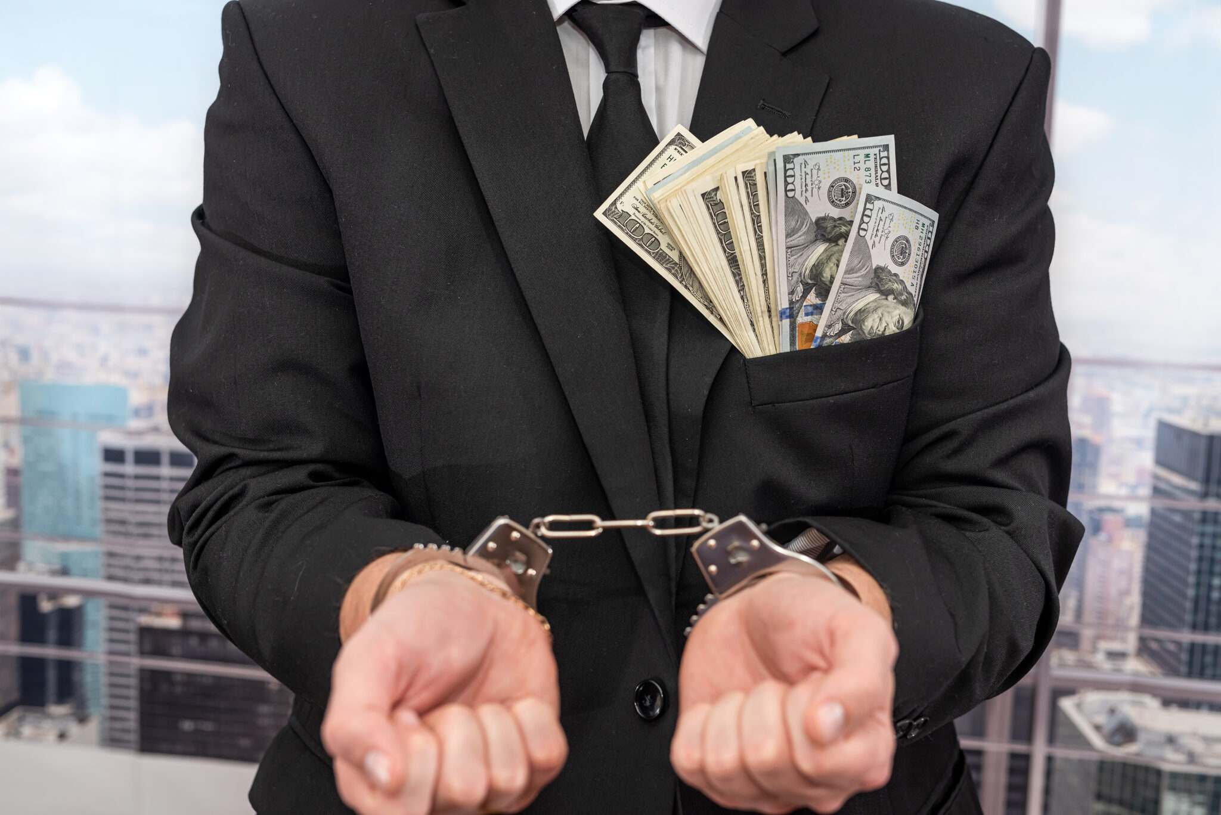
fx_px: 1696
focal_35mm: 50
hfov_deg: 39.6
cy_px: 408
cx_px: 610
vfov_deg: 27.0
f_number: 4
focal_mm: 50
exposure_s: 1/125
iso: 320
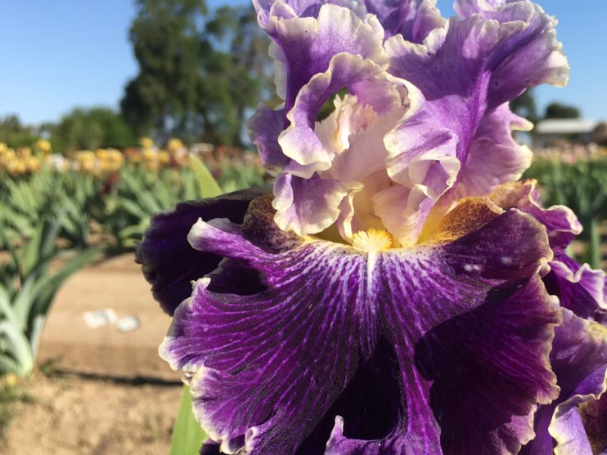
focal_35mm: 40
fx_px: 702
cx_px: 407
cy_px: 243
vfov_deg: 36.0
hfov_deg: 46.0
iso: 25
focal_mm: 4.15
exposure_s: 1/1115
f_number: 2.2
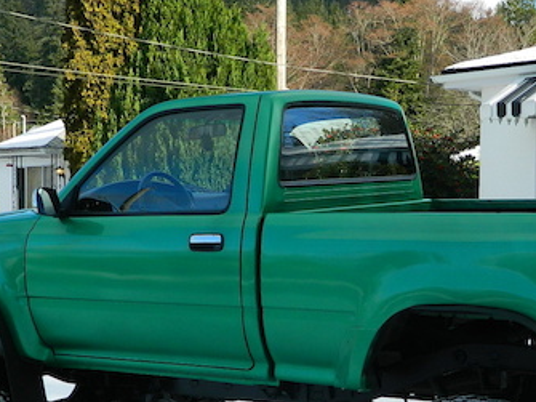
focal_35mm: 74
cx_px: 328
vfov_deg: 19.8
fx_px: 1145
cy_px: 298
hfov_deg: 26.3
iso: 80
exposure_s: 1/500
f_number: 3.2
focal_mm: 5.6
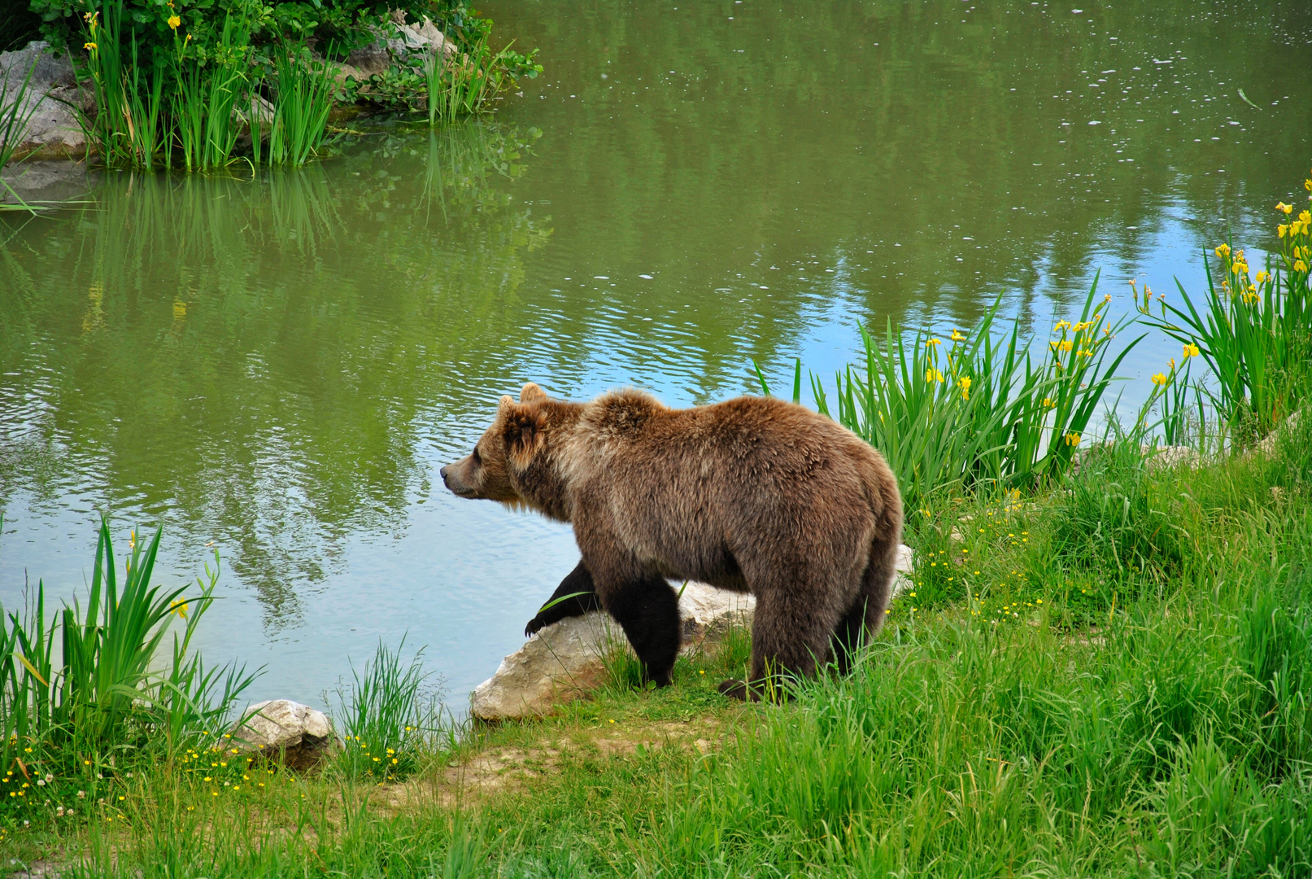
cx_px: 656
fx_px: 5747
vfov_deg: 8.7
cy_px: 440
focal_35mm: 158
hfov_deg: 13.0
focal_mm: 105
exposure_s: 1/160
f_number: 5.6
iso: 100
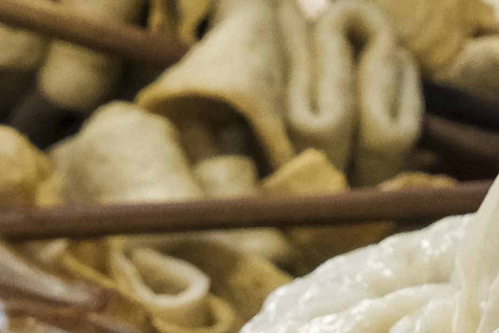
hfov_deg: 2.5
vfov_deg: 1.7
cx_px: 129
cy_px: -70
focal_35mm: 815
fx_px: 11298
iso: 1000
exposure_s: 1/160
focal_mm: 80
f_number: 8
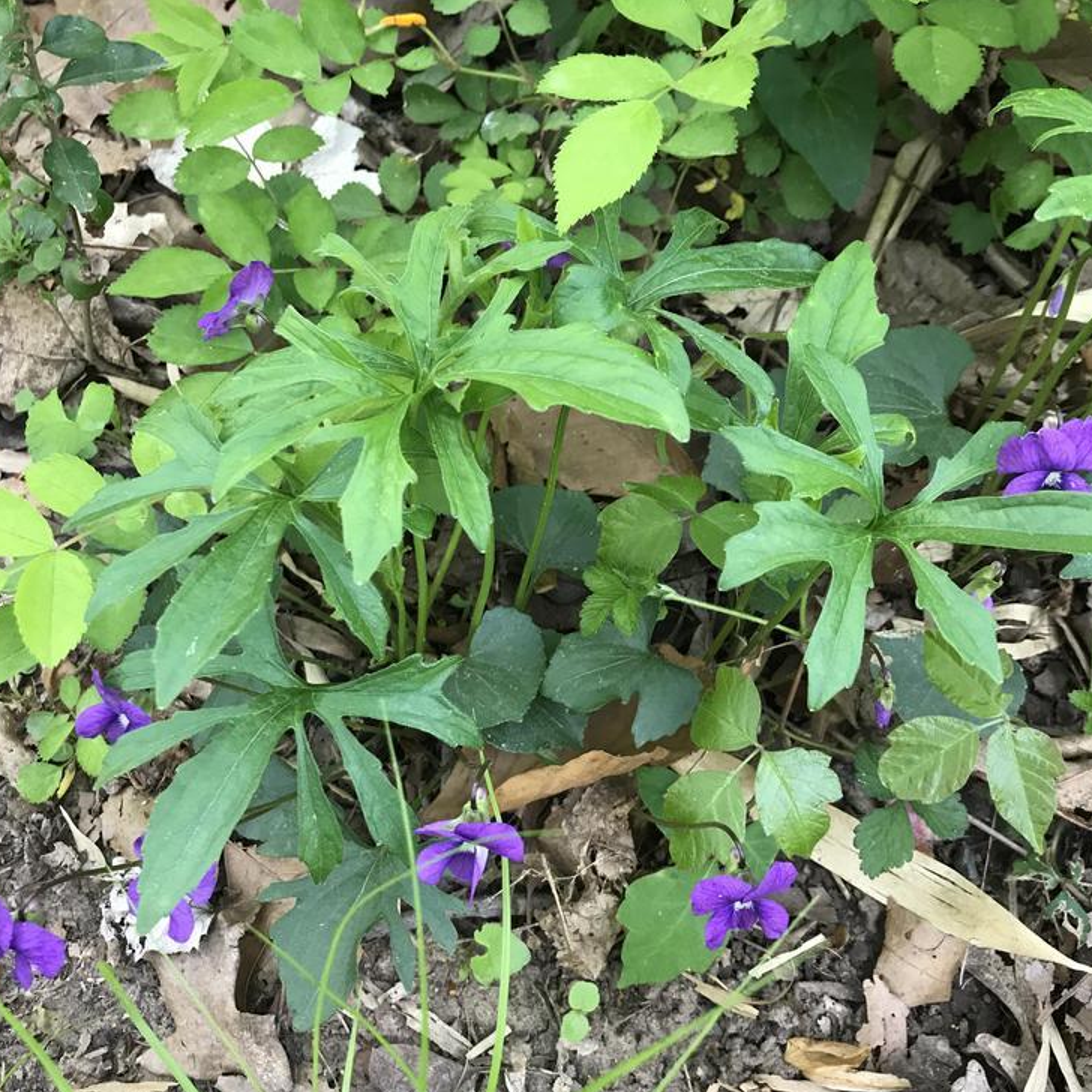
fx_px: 1213
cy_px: 555
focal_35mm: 34
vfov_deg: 48.4
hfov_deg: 48.5
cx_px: 544
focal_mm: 3.99
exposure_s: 1/31
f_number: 1.8
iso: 32
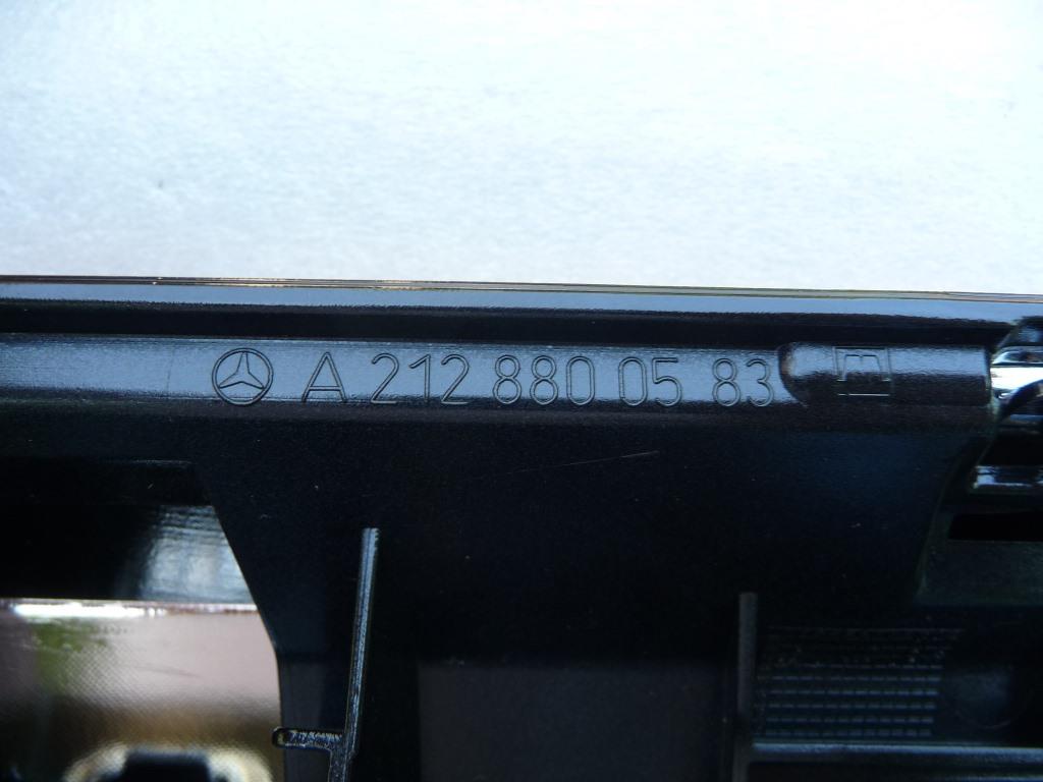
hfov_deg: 63.4
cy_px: 391
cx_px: 522
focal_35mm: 28
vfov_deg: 49.7
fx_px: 844
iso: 100
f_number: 3.3
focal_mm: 4.7
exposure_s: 1/30
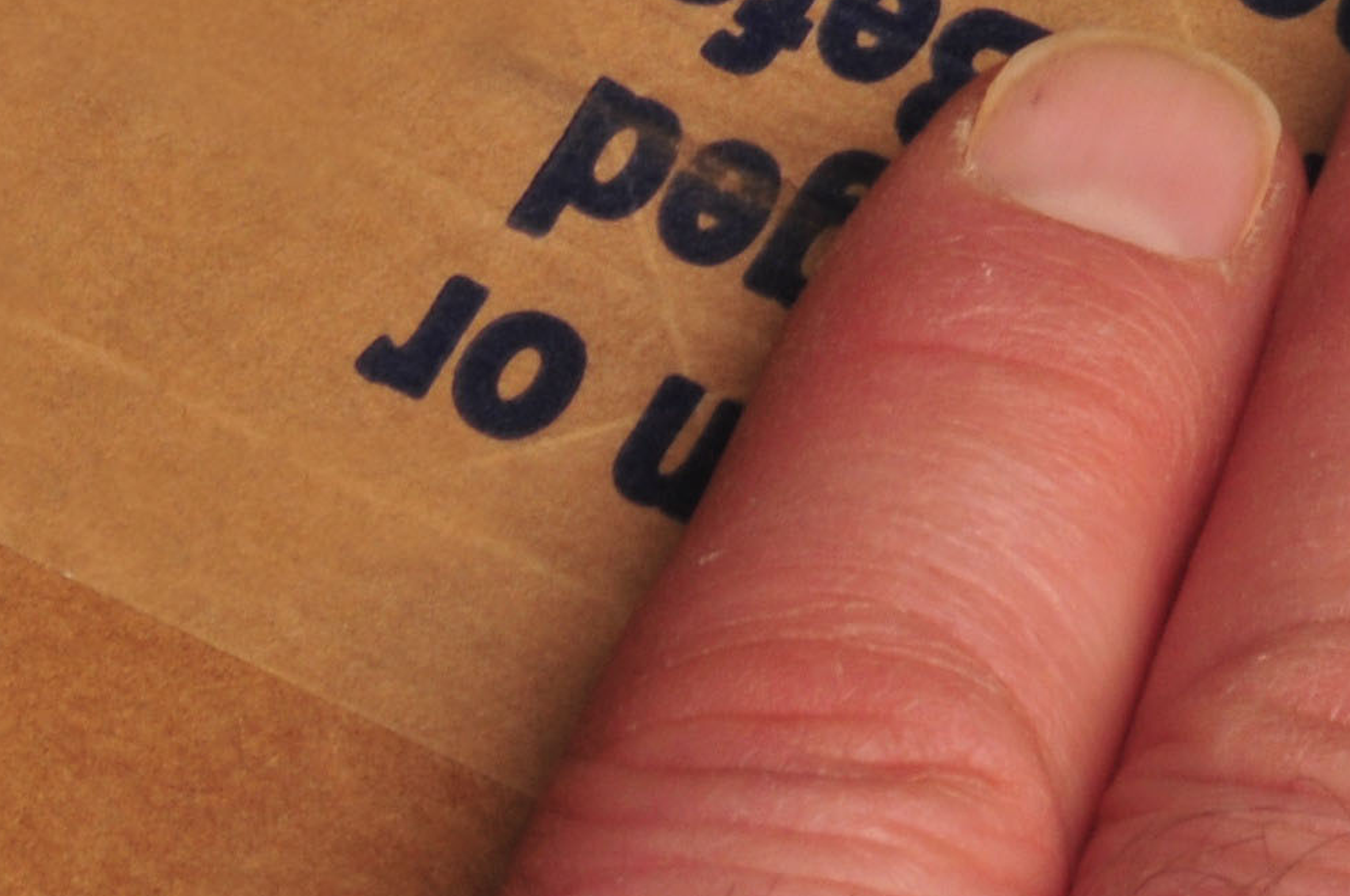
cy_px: -843
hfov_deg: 3.0
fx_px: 25435
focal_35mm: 679
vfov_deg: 2.0
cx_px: -875
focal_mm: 105
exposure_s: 1/125
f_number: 16
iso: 200
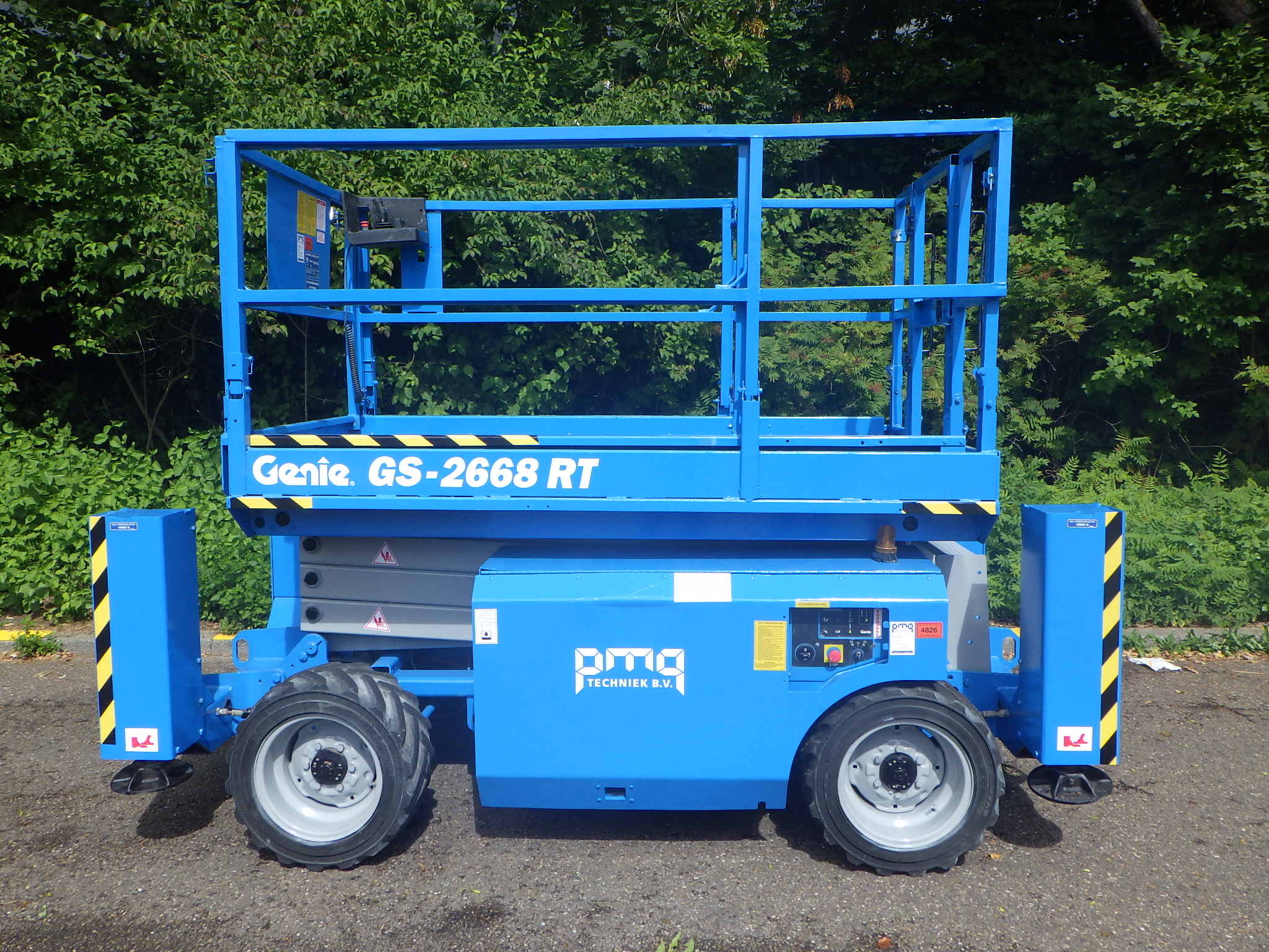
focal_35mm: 28
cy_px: 476
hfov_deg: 63.4
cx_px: 634
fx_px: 1026
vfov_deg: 49.7
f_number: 4.2
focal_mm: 5
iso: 125
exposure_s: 1/800
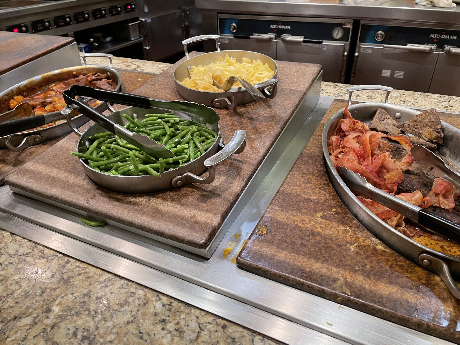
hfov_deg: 67.3
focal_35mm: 26
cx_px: 230
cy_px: 172
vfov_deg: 53.1
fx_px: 346
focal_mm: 4.2
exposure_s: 1/60
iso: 160
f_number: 1.6
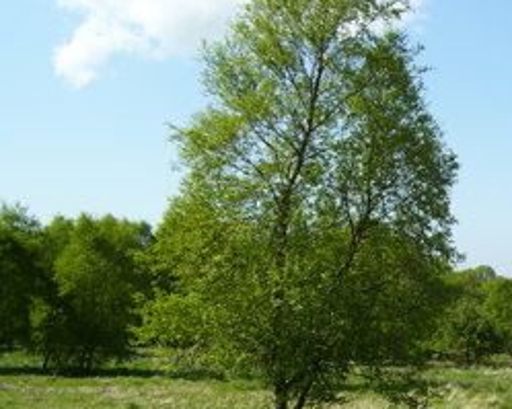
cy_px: 265
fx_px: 1136
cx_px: 513
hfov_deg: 24.3
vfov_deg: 20.4
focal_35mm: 75
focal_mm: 6
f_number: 4.8
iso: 80
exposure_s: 1/500
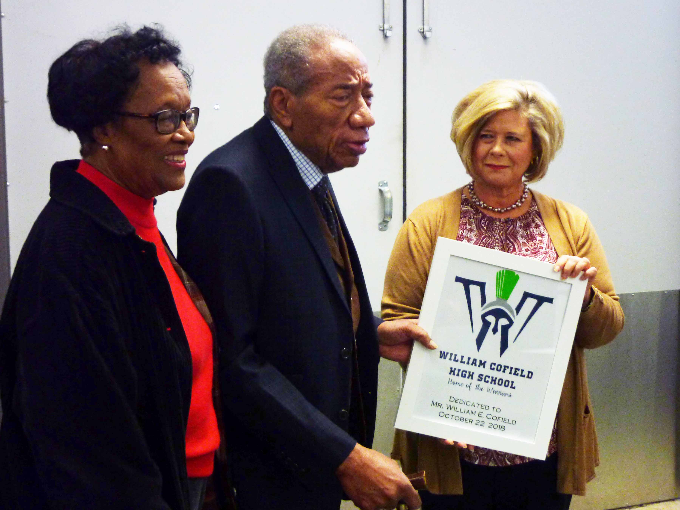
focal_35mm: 52
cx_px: 340
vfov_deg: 28.0
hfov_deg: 36.8
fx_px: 1021
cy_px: 255
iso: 80
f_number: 3.8
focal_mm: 8.5
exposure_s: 1/8
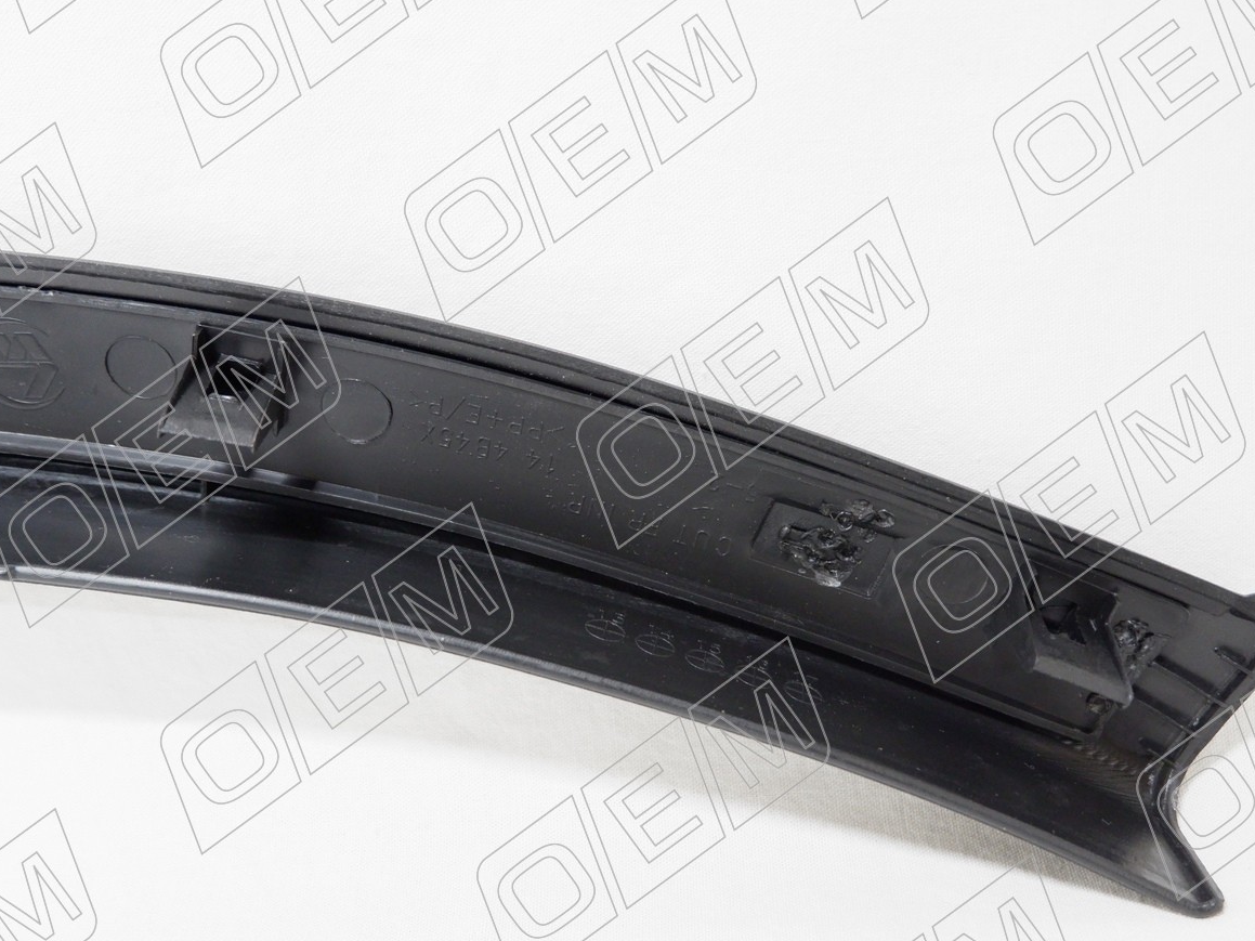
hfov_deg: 43.9
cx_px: 637
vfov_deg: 33.5
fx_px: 1559
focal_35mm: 43
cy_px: 538
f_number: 4
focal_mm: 21.1
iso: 2500
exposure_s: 1/45
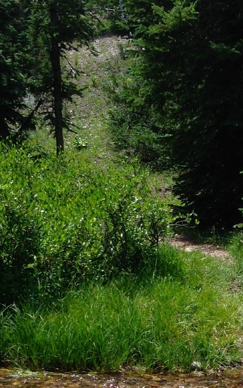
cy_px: 379
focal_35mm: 70
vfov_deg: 27.8
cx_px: 227
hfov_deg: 18.2
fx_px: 742
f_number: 2.4
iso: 50
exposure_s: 1/733
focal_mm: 4.12
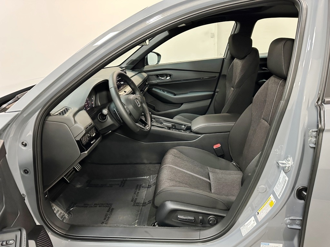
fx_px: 229
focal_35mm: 24
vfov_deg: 56.8
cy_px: 124
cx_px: 165
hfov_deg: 71.6
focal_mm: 6.86
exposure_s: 1/40
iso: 800
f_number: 1.78
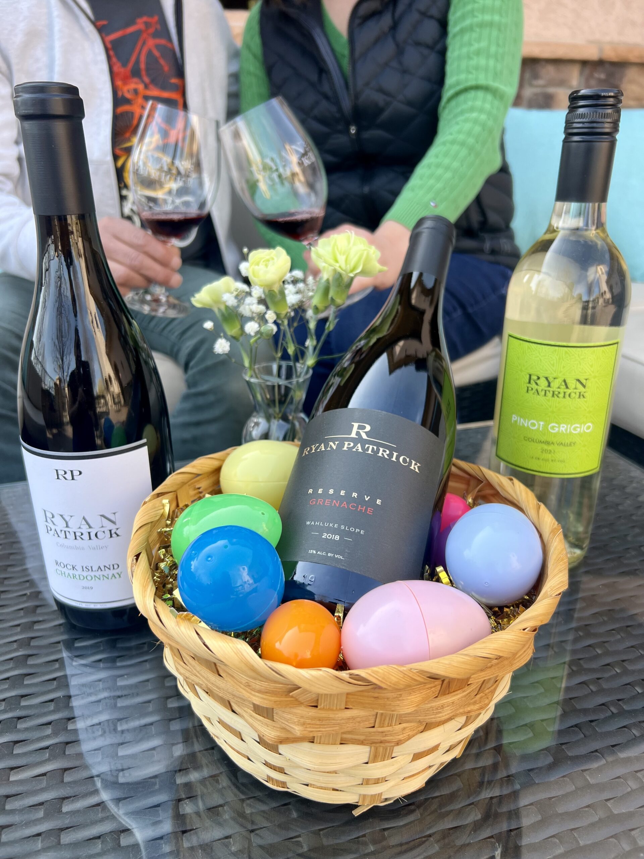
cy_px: 430
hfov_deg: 53.1
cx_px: 322
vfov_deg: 67.3
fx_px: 645
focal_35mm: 26
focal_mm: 5.7
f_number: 1.5
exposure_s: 1/513
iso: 50
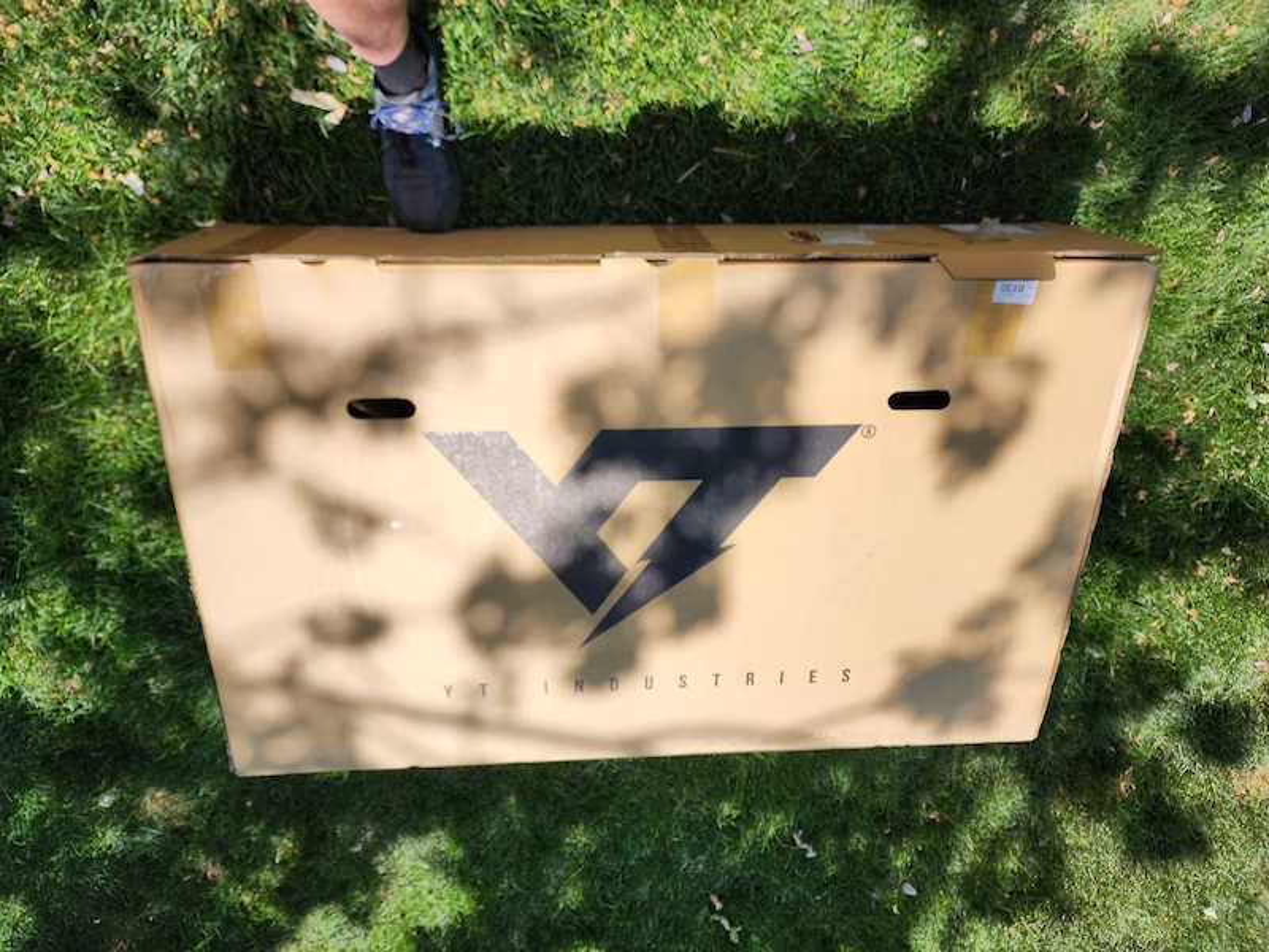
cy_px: 476
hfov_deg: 73.9
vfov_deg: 58.9
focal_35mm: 23
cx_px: 634
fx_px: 843
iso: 12
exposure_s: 1/1087
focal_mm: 6.4
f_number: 1.8
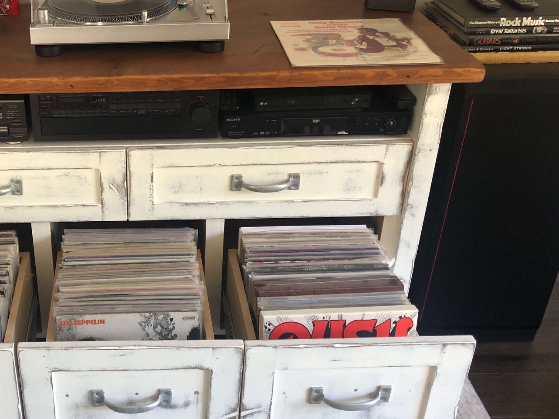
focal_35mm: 44
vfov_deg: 32.8
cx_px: 124
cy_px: 182
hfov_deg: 41.4
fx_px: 710
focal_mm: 3.99
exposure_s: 1/15
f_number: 1.8
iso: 50
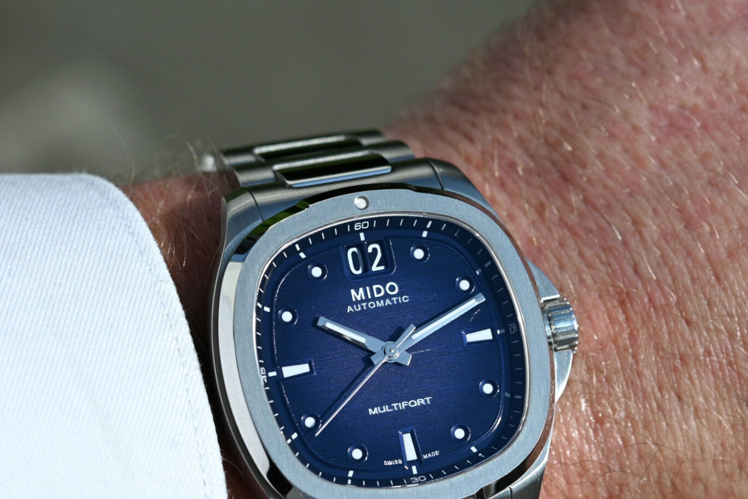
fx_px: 1870
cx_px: 368
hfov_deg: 22.6
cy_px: 367
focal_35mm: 90
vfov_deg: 15.1
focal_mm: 60
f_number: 7.1
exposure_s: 1/3200
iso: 400
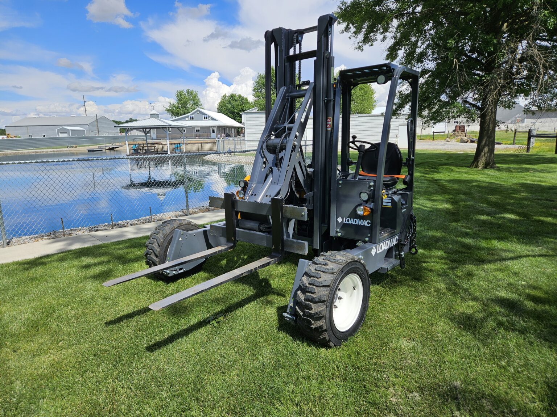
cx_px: 278
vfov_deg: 58.9
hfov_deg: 73.9
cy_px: 208
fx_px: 370
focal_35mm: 23
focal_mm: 5.4
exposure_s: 1/2099
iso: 25
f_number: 1.8
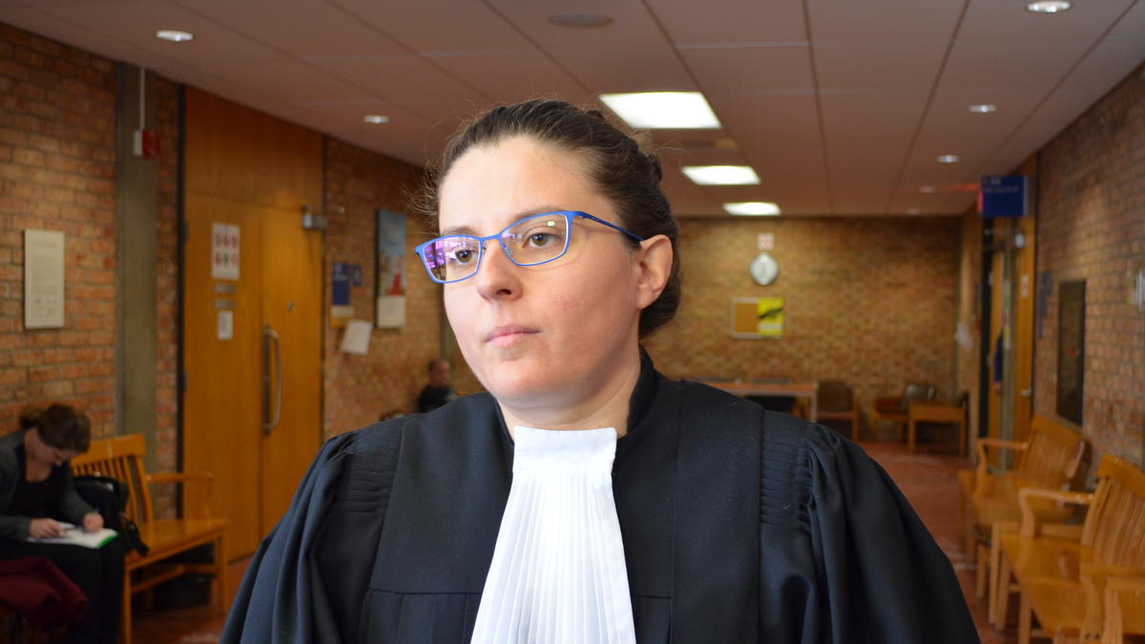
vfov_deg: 29.0
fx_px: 1245
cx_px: 575
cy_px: 338
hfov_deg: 49.4
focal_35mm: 41
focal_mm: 26
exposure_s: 1/60
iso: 800
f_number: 4.2
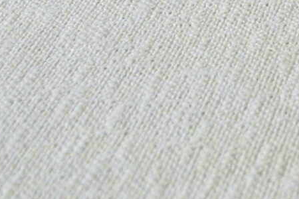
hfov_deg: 11.1
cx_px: 649
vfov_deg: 7.9
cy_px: -248
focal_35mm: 164
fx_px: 1362
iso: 200
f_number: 4.5
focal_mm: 24
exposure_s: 1/80
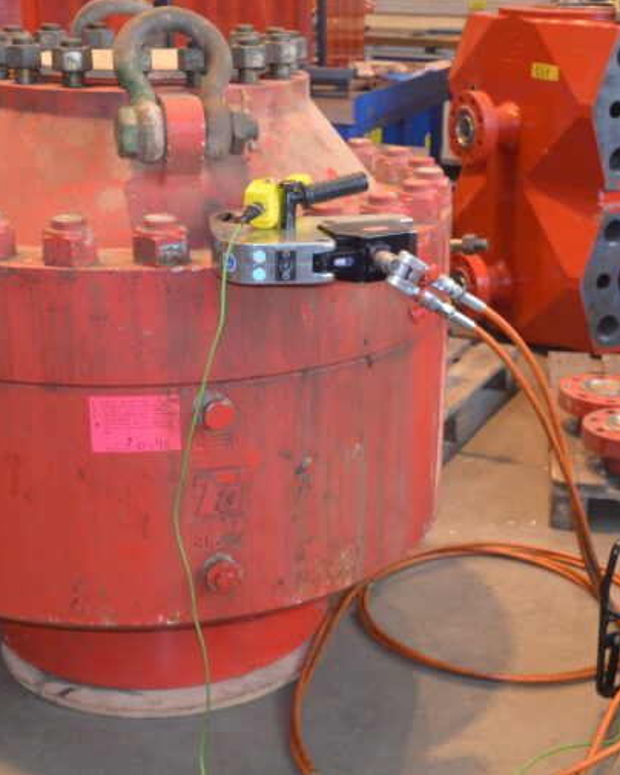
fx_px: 1324
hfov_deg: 26.4
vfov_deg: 32.6
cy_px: 386
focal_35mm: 58
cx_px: 315
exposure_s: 1/60
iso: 800
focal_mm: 27
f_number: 4
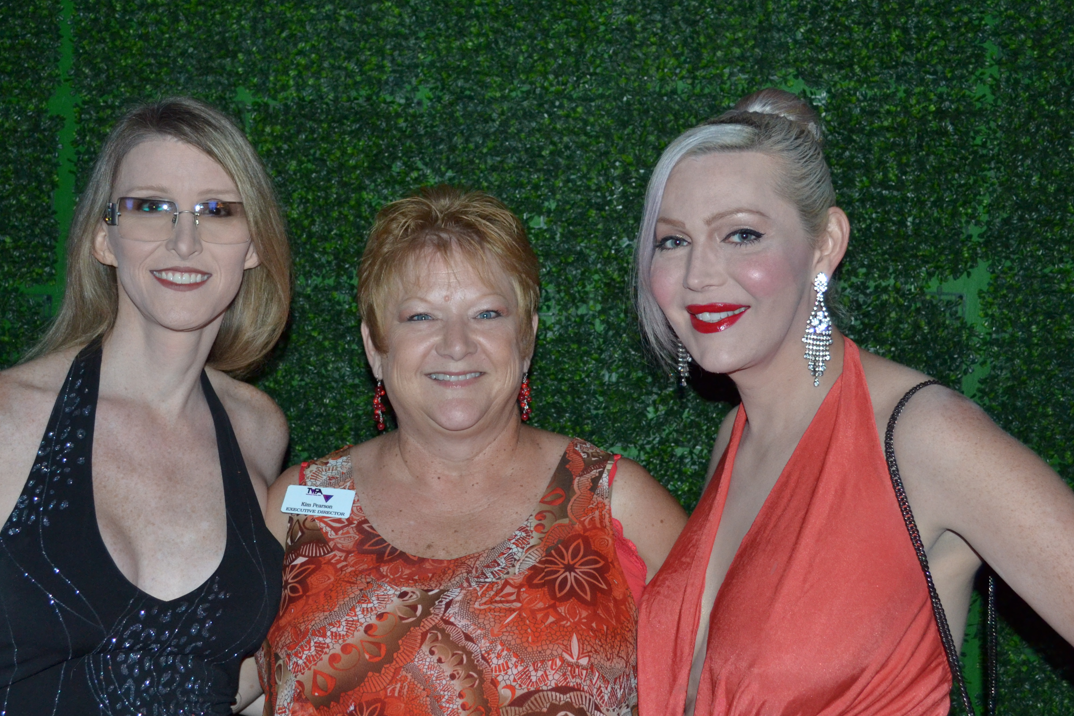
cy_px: 389
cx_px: 514
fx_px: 1402
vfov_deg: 28.6
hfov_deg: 41.9
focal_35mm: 47
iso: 800
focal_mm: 22
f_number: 3.8
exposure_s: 1/30
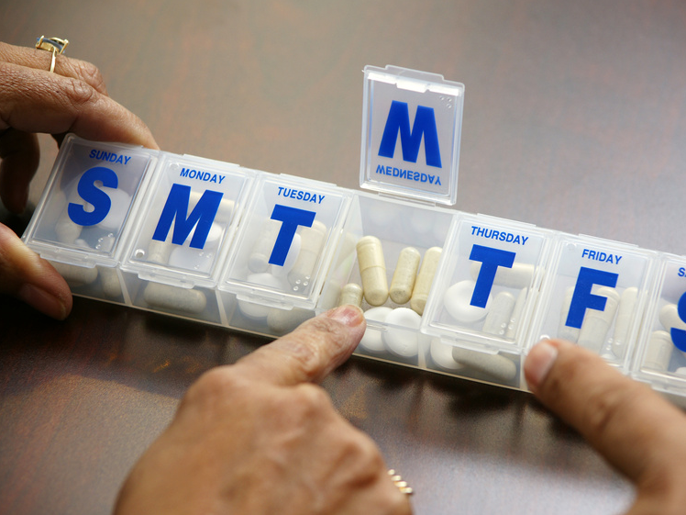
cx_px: 376
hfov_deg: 15.1
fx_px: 2596
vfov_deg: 11.3
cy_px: 256
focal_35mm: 131
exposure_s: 1/125
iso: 200
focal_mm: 80
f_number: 4.5
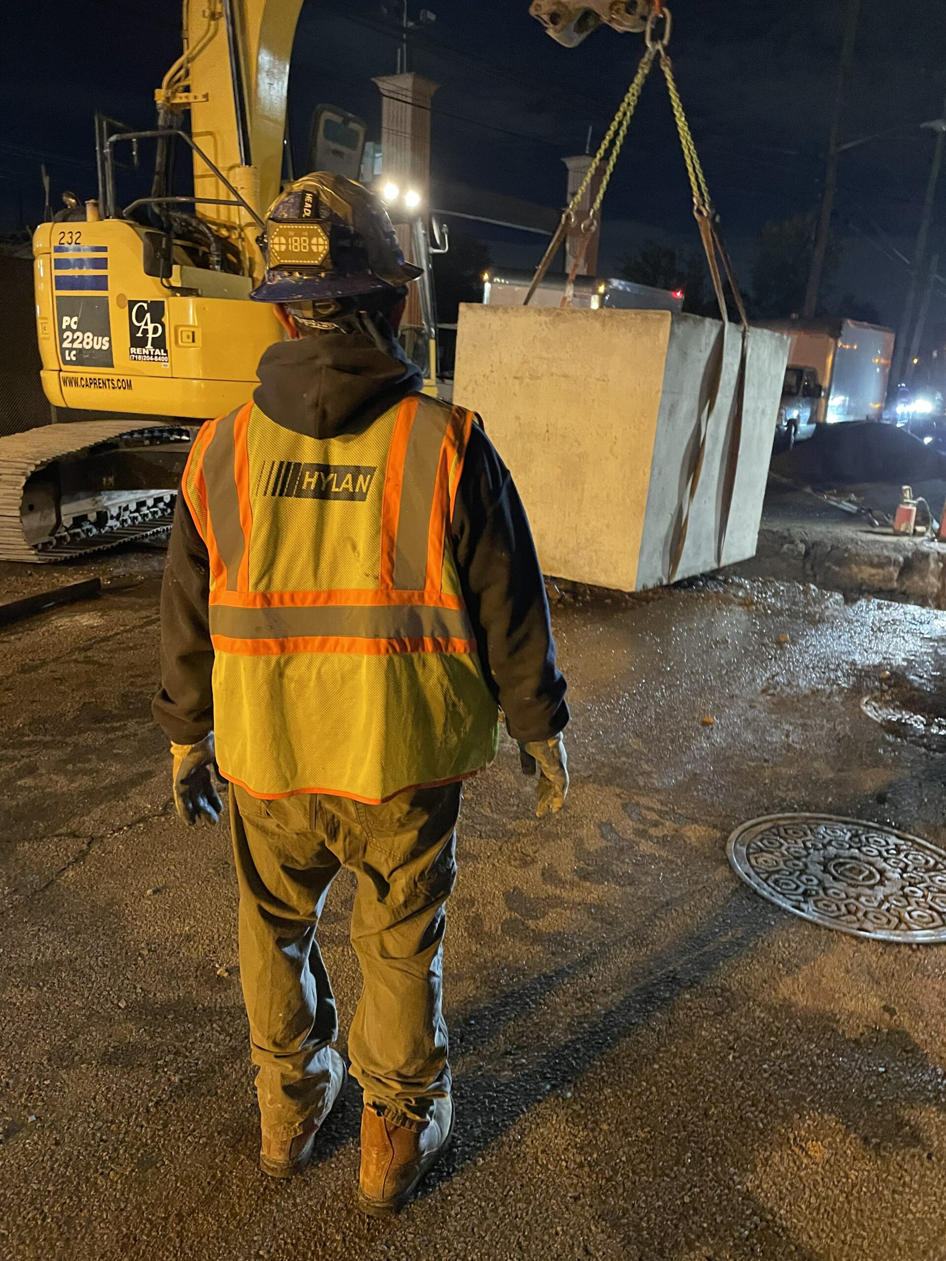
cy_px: 630
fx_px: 947
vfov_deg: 67.3
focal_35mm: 26
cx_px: 473
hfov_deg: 53.1
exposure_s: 1/30
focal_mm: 4.2
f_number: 1.6
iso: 640
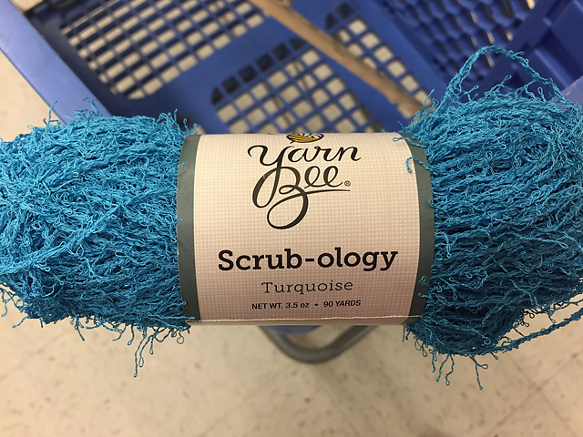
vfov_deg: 48.2
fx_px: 488
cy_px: 218
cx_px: 292
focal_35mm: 29
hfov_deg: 61.7
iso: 100
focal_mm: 4.15
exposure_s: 1/30
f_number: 2.2
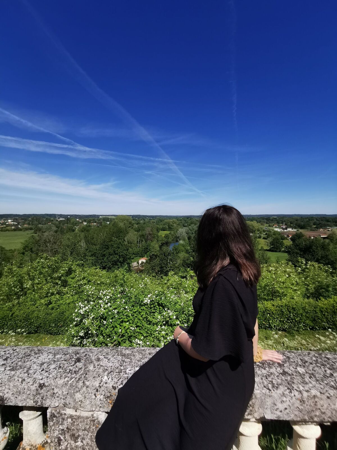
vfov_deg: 94.5
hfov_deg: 78.1
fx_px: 208
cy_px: 225
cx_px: 168
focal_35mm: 16
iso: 50
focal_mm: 2.35
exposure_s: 1/1335
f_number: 2.2
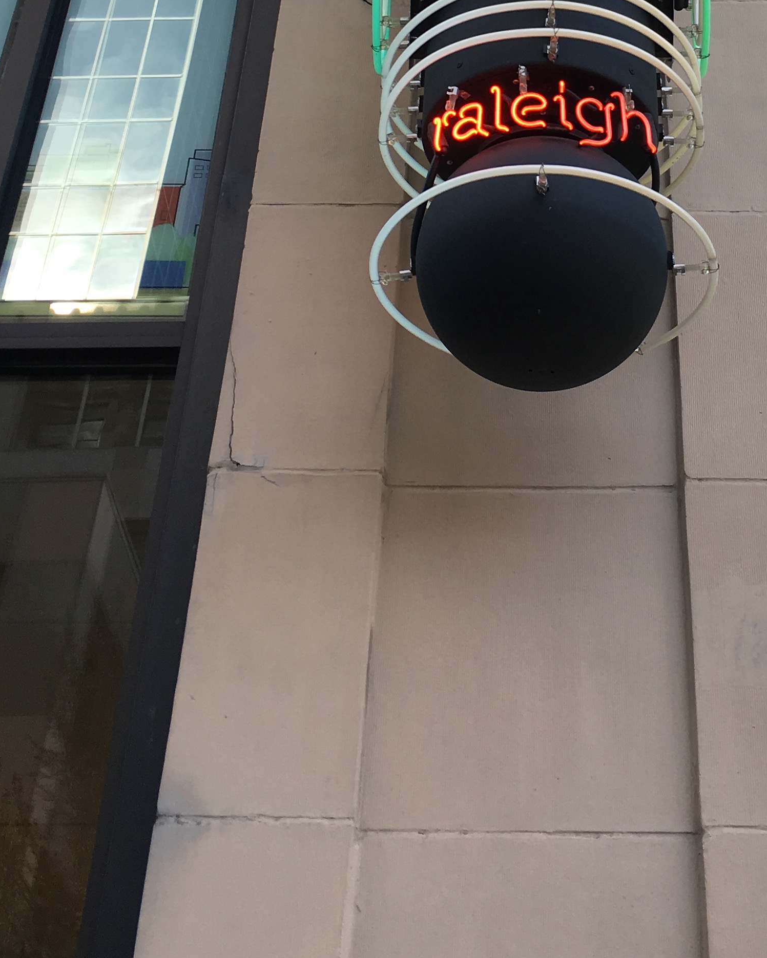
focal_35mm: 61
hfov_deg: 24.7
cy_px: 29
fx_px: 1731
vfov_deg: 29.2
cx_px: 567
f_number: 2.2
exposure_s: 1/331
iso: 25
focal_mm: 4.15
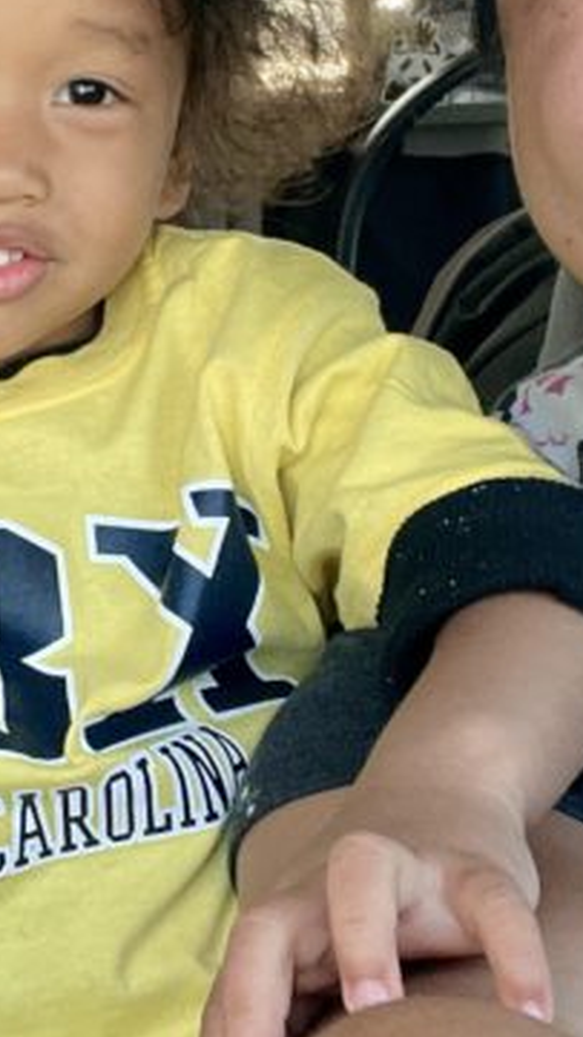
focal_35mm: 71
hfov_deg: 16.7
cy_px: 284
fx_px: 1952
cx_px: 23
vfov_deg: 29.4
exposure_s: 1/111
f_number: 2.2
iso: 100
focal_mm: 2.71
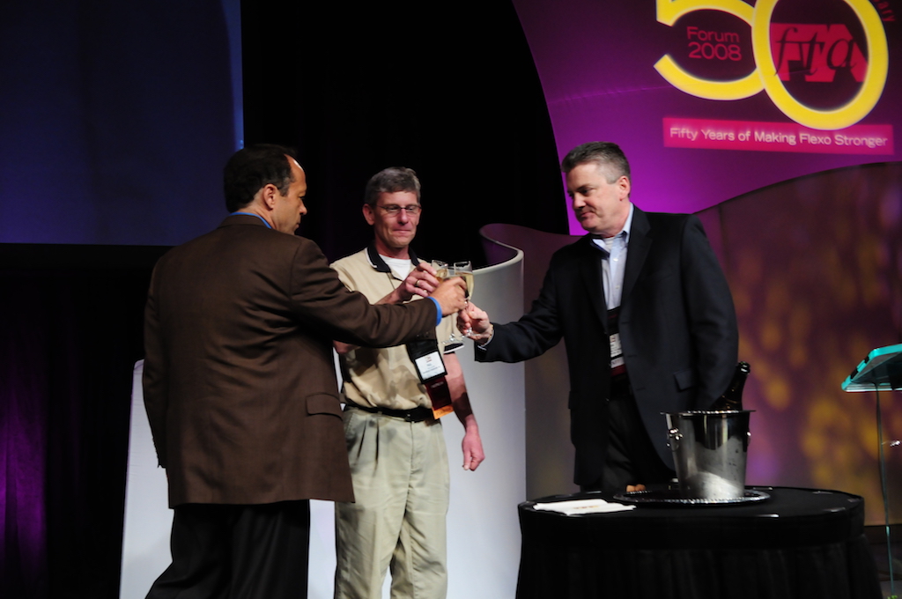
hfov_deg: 38.9
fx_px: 1276
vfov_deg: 26.4
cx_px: 451
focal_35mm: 51
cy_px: 300
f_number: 4.5
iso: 1000
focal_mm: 34
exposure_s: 1/50
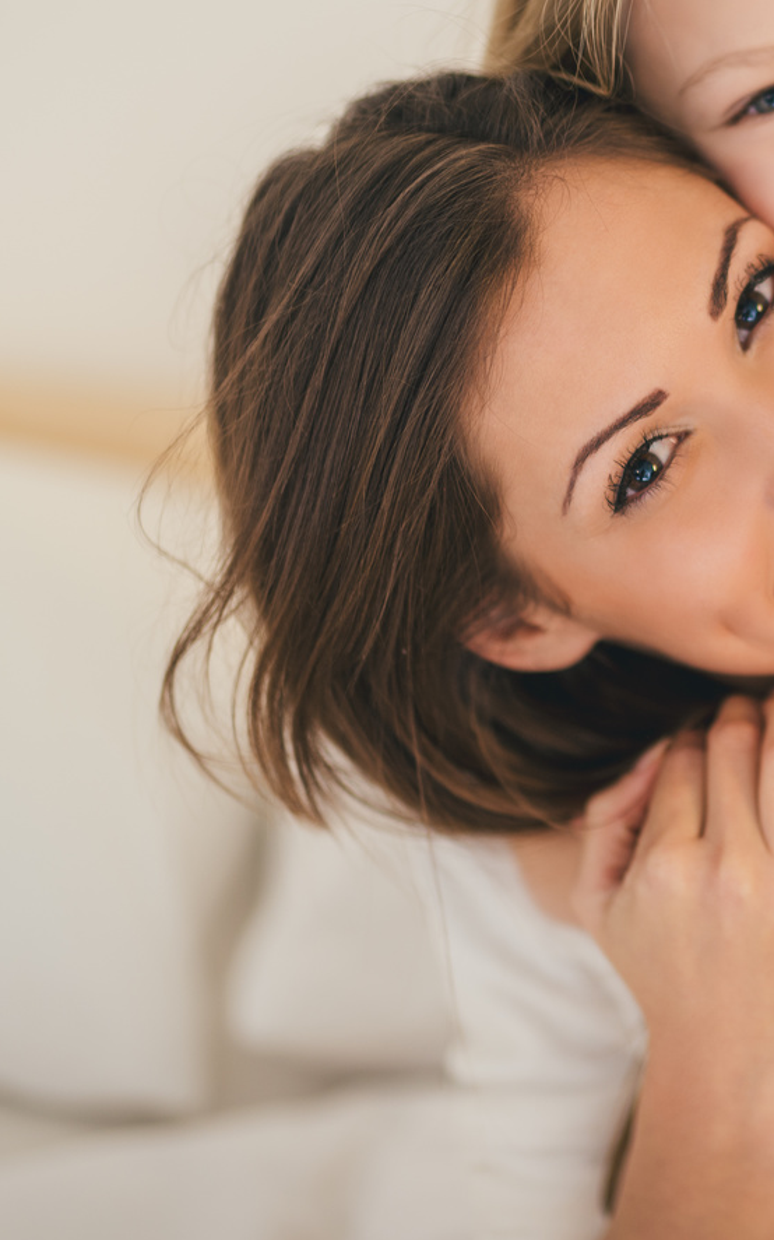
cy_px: 485
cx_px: 886
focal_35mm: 97
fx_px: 3275
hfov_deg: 13.2
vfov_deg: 21.4
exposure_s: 1/80
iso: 200
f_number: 1.4
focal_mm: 50
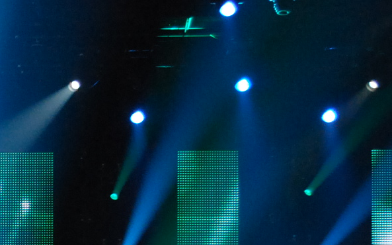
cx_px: -243
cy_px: 391
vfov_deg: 5.0
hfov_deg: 7.9
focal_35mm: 260
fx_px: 2776
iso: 1100
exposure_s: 1/30
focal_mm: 52
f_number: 5.6
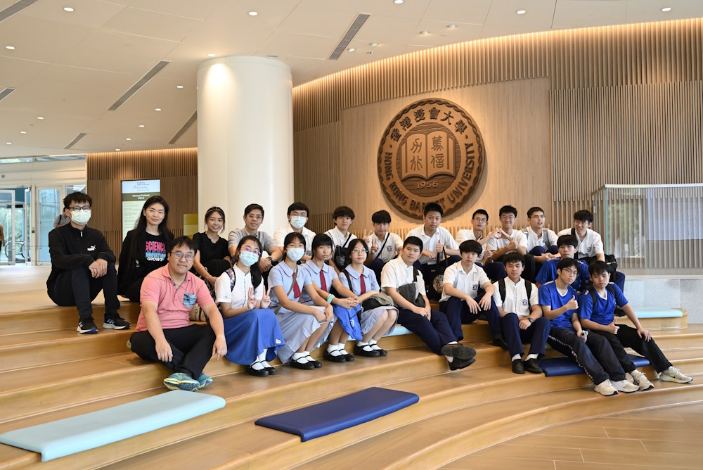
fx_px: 655
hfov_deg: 56.5
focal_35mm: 34
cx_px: 352
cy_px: 235
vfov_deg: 39.5
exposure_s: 1/60
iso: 200
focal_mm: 33.5
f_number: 4.5
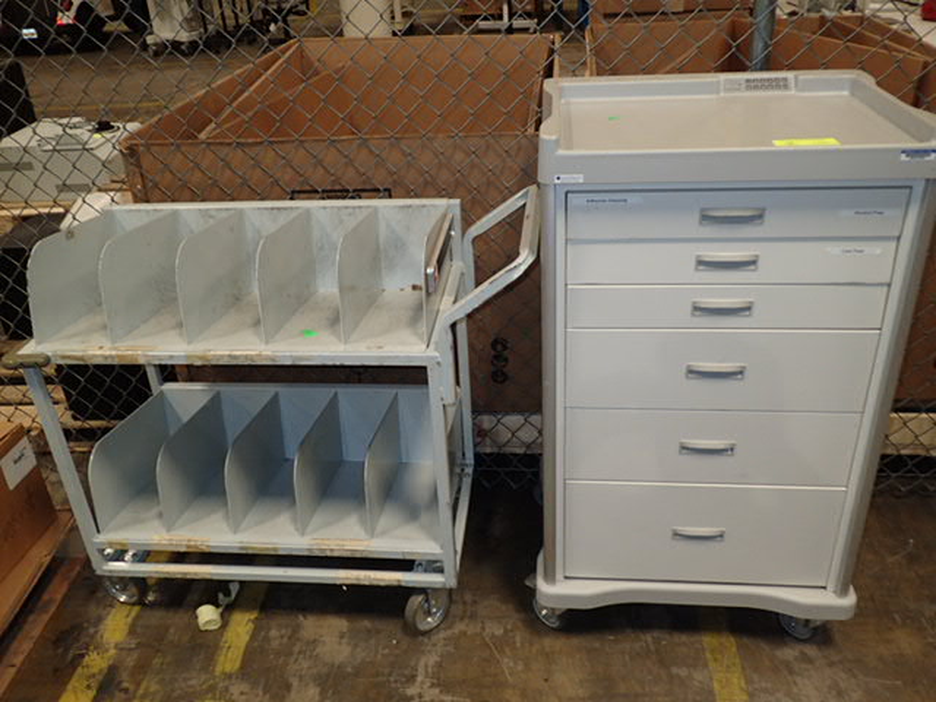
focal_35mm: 30
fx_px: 811
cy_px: 351
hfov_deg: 60.0
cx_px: 468
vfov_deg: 46.8
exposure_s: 1/30
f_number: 2.3
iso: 200
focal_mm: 5.5
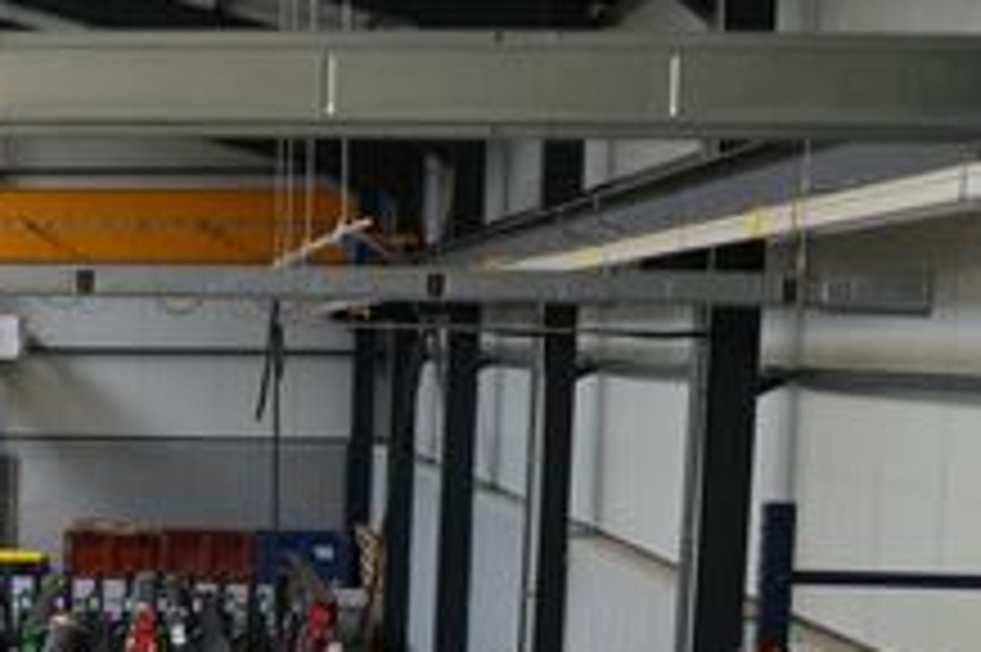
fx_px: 2696
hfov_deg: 19.2
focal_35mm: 99
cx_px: -266
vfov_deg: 13.1
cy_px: 942
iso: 400
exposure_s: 1/50
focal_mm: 18
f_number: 3.5
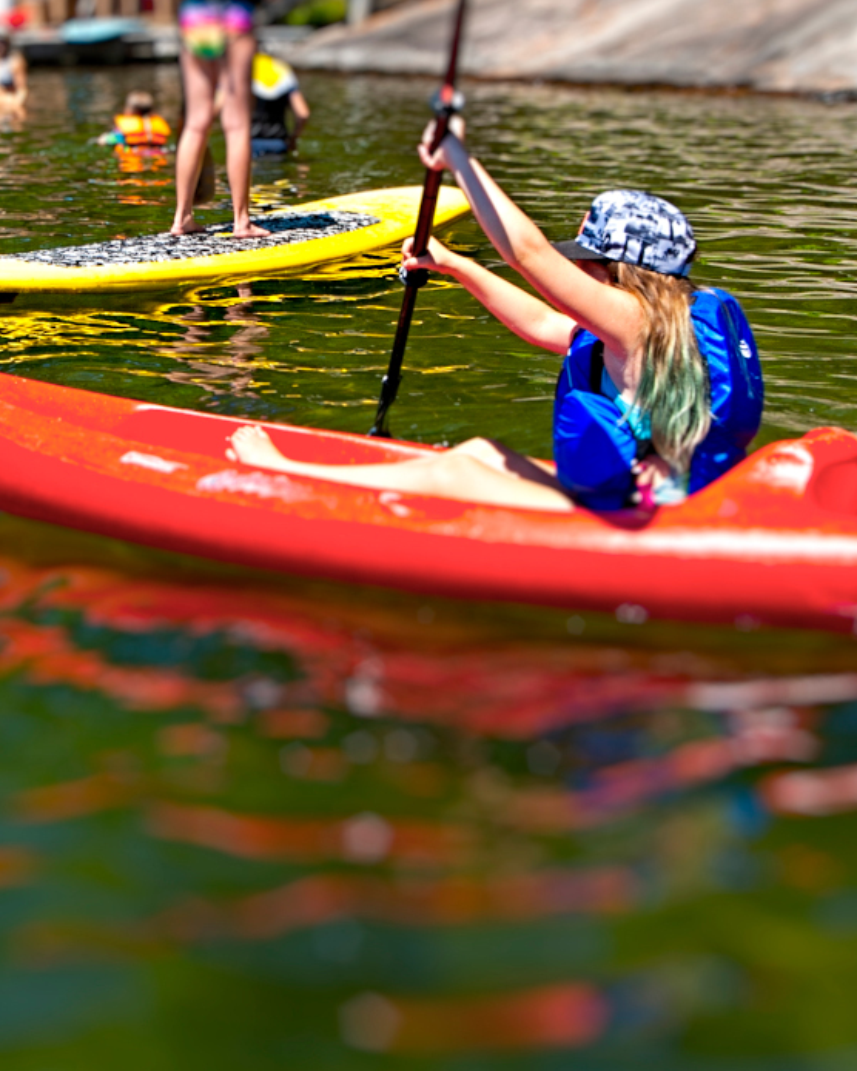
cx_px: 185
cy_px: 304
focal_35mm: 73
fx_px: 2314
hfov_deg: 20.8
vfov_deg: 25.8
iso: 100
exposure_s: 1/200
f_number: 7.1
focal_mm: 20
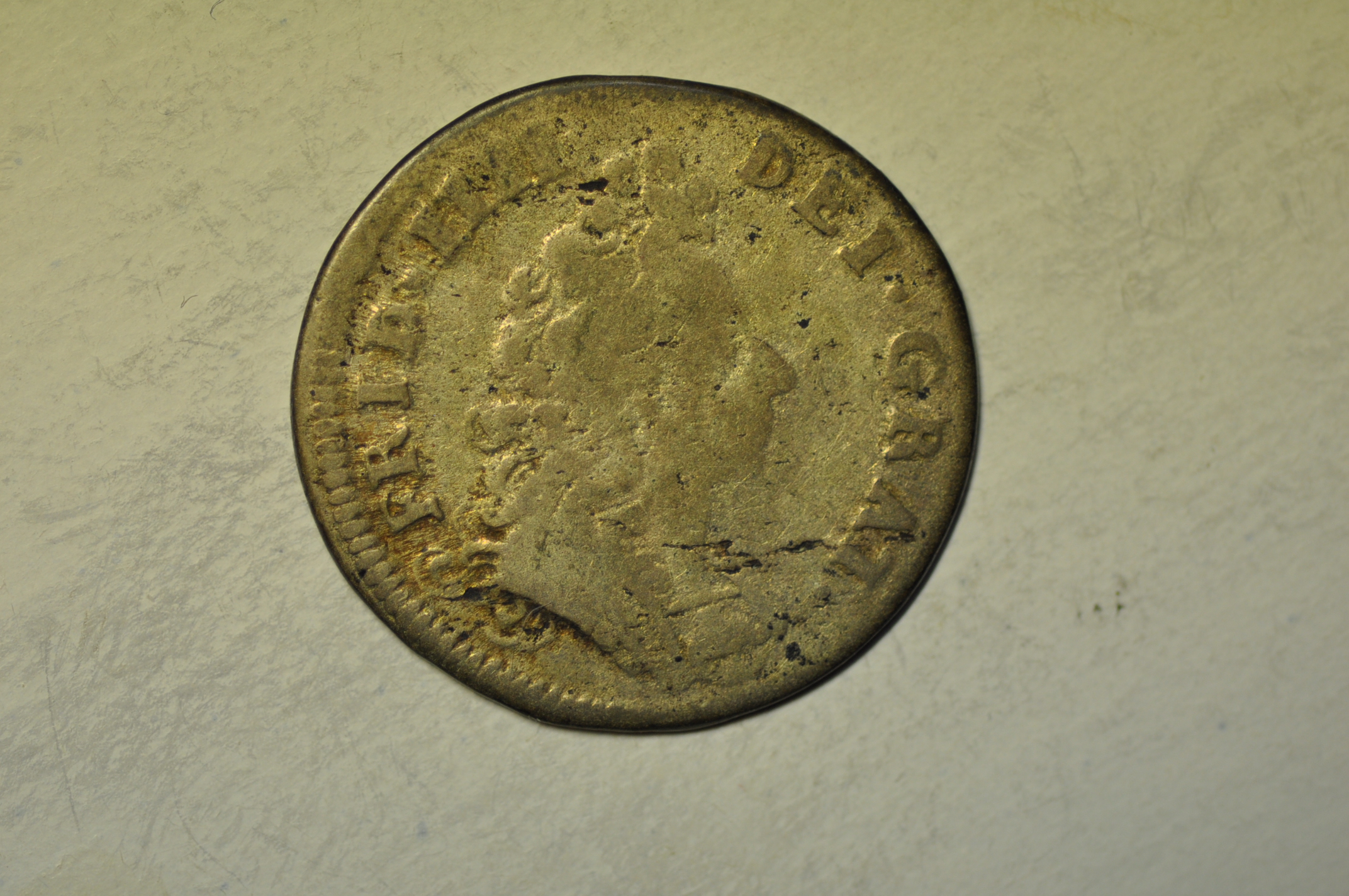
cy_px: 448
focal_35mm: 90
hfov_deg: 22.6
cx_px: 674
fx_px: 3368
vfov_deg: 15.2
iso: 400
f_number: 4
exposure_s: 1/250
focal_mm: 60
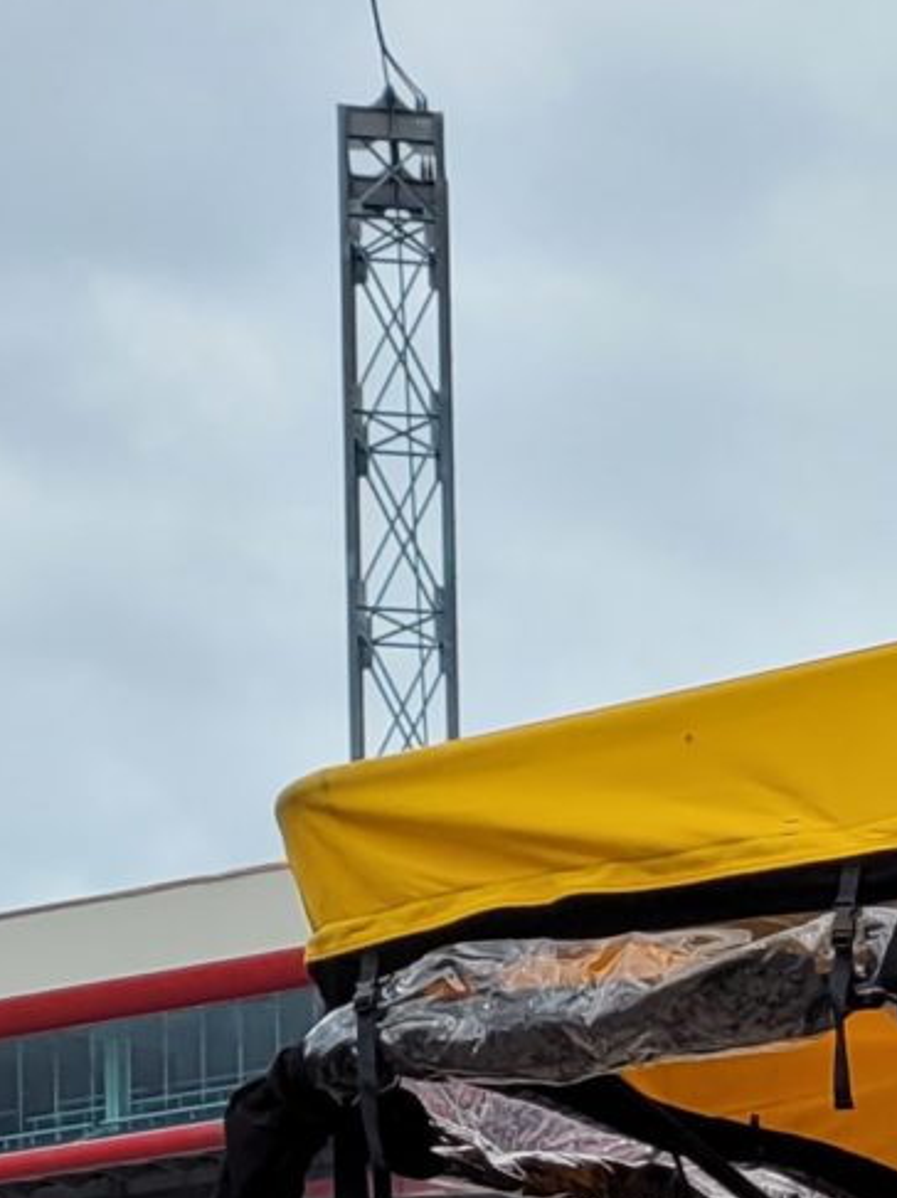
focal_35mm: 137
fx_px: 4738
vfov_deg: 12.8
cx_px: 1567
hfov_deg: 10.3
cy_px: 2315
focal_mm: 5.4
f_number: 1.8
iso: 40
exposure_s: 1/205
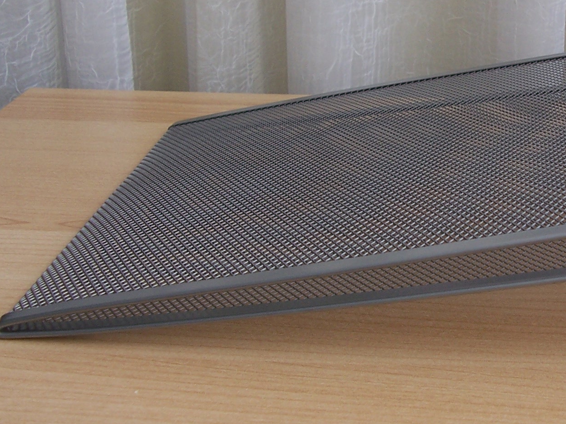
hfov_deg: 29.0
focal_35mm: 65
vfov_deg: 22.5
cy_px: 143
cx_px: 477
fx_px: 1062
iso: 80
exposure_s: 1/180
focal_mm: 6
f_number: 2.8
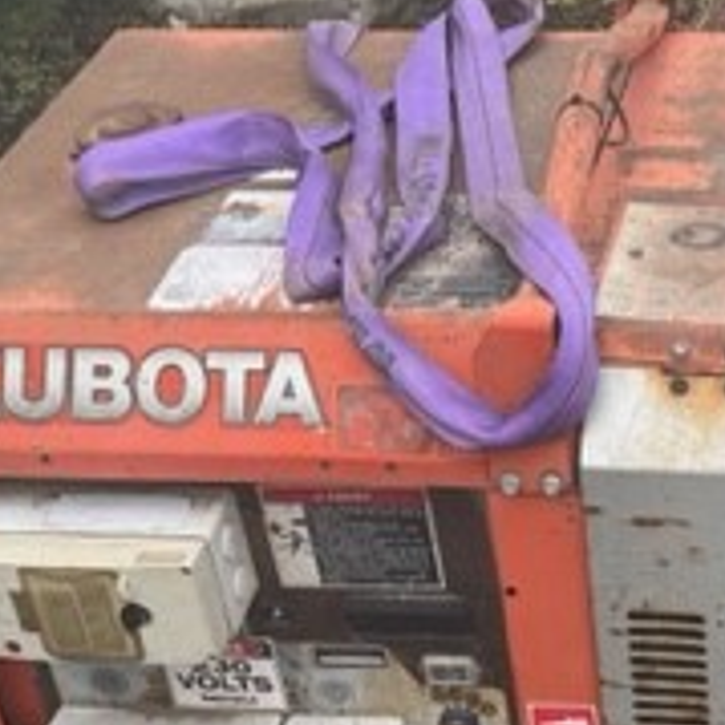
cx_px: 729
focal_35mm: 82
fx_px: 1943
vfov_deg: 20.8
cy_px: 608
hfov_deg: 20.4
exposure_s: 1/928
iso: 50
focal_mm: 5.1
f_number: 1.6
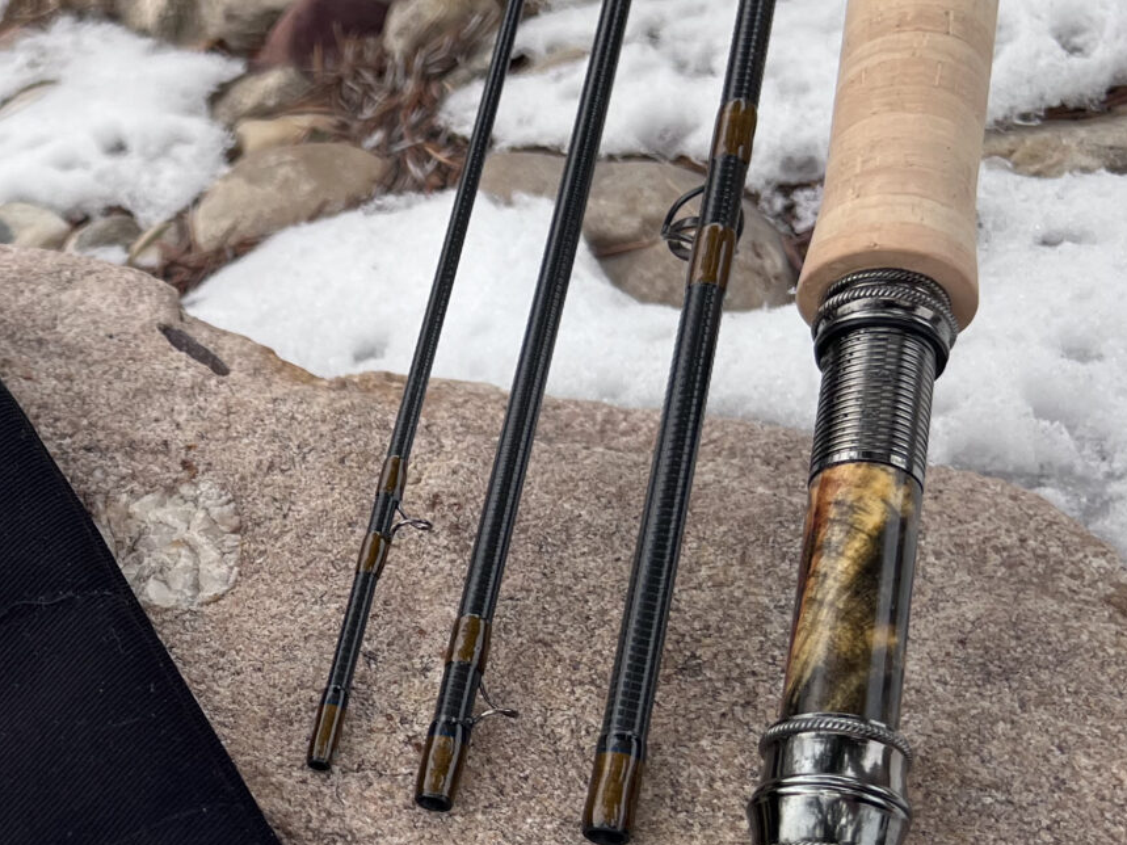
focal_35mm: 62
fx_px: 2018
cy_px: 640
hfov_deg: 29.6
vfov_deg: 23.4
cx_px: 62
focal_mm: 5.7
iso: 50
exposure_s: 1/366
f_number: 1.5
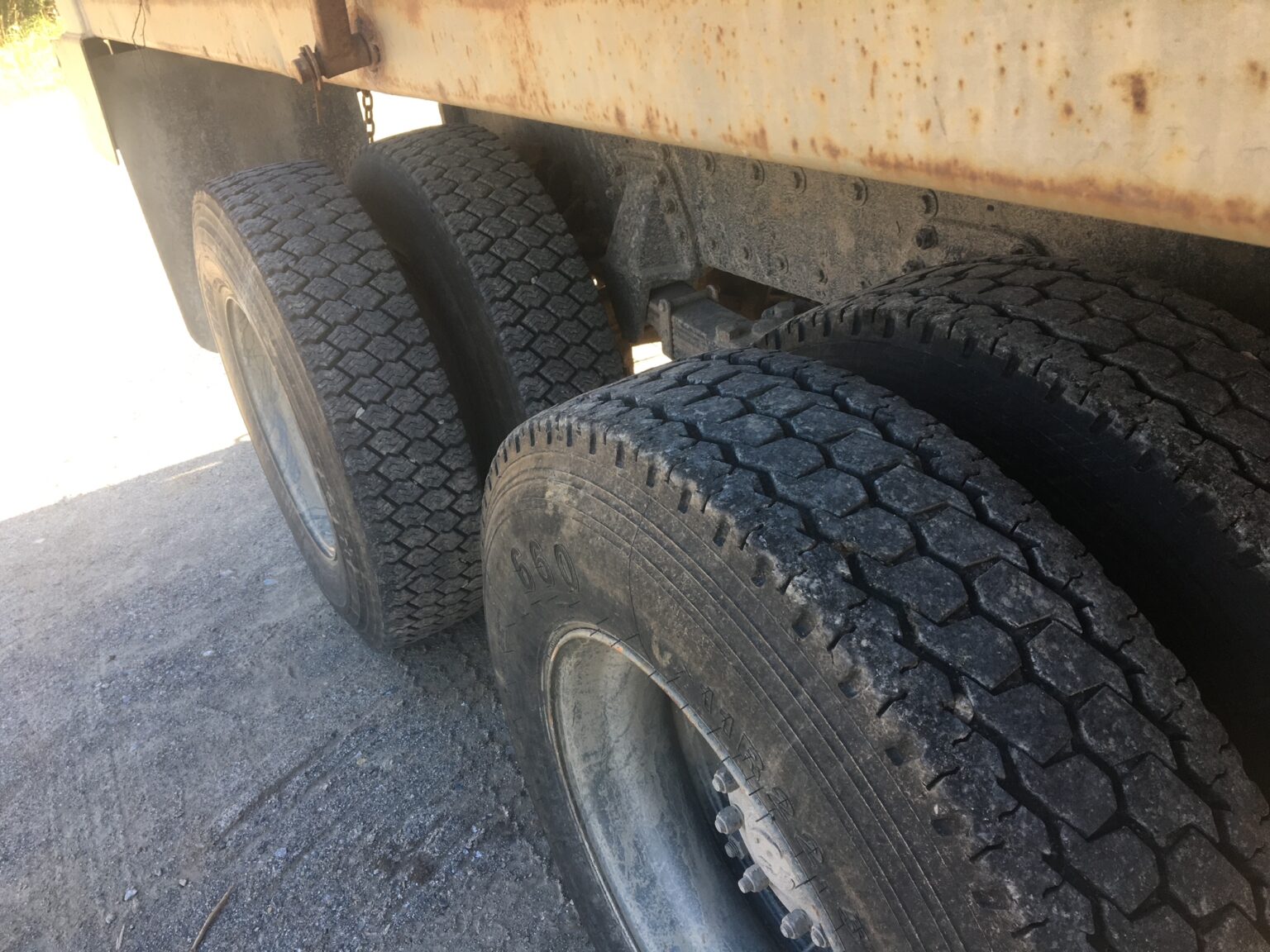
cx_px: 635
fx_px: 1064
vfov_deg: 48.2
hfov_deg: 61.7
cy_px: 476
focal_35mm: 29
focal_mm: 4.15
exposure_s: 1/120
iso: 32
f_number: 2.2
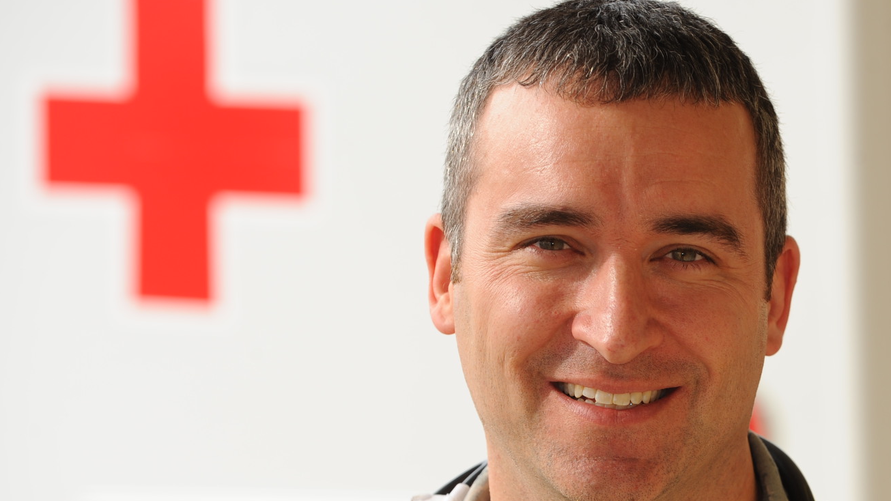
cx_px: 665
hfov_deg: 9.7
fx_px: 5245
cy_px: 404
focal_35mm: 222
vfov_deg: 5.5
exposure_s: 1/200
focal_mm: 130
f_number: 5.6
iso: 200
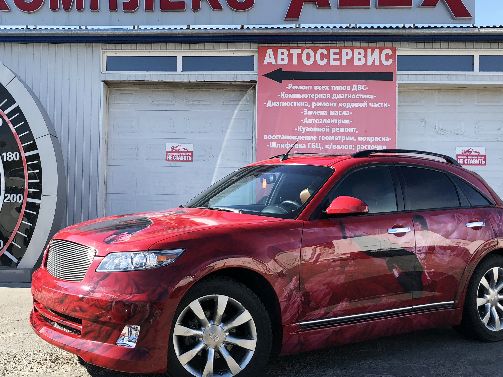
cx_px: 156
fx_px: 625
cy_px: 172
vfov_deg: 33.6
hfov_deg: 43.1
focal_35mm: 43
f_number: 1.8
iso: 20
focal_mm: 4
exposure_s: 1/813
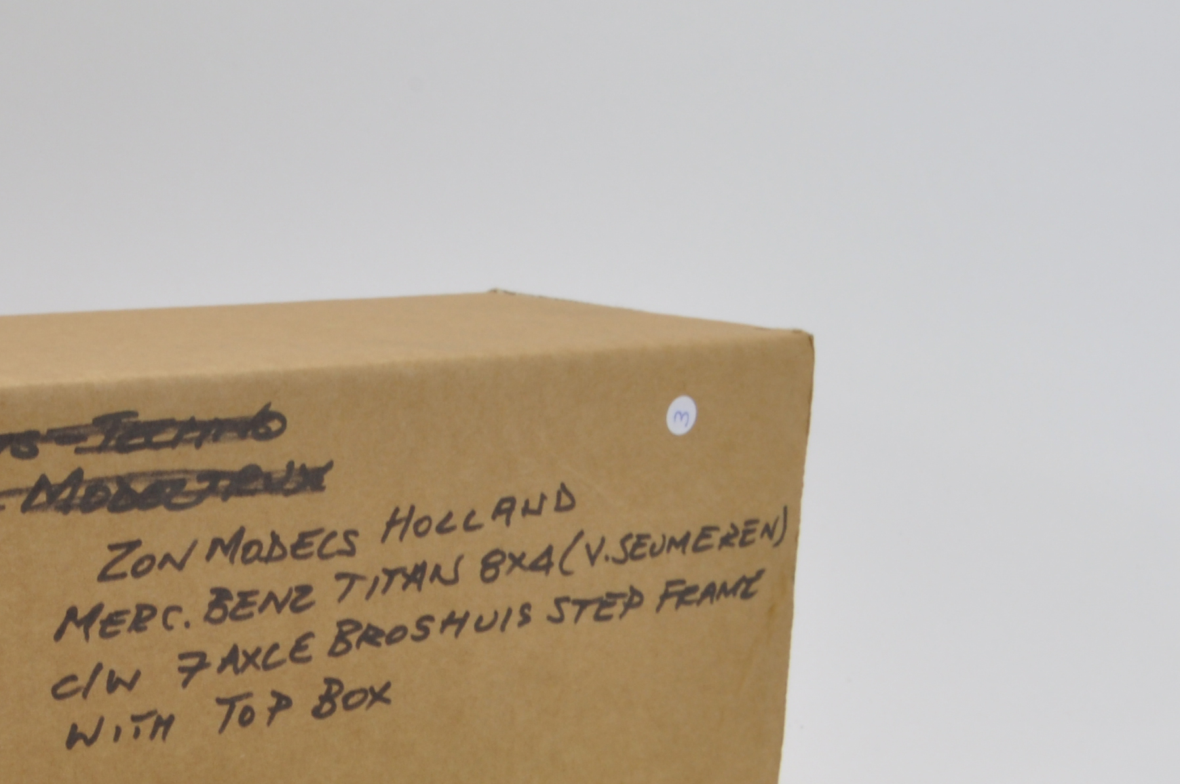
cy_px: 688
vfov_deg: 13.5
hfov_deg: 19.7
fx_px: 3274
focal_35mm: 100
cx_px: -62
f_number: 25
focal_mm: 28
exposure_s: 1/13
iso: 200
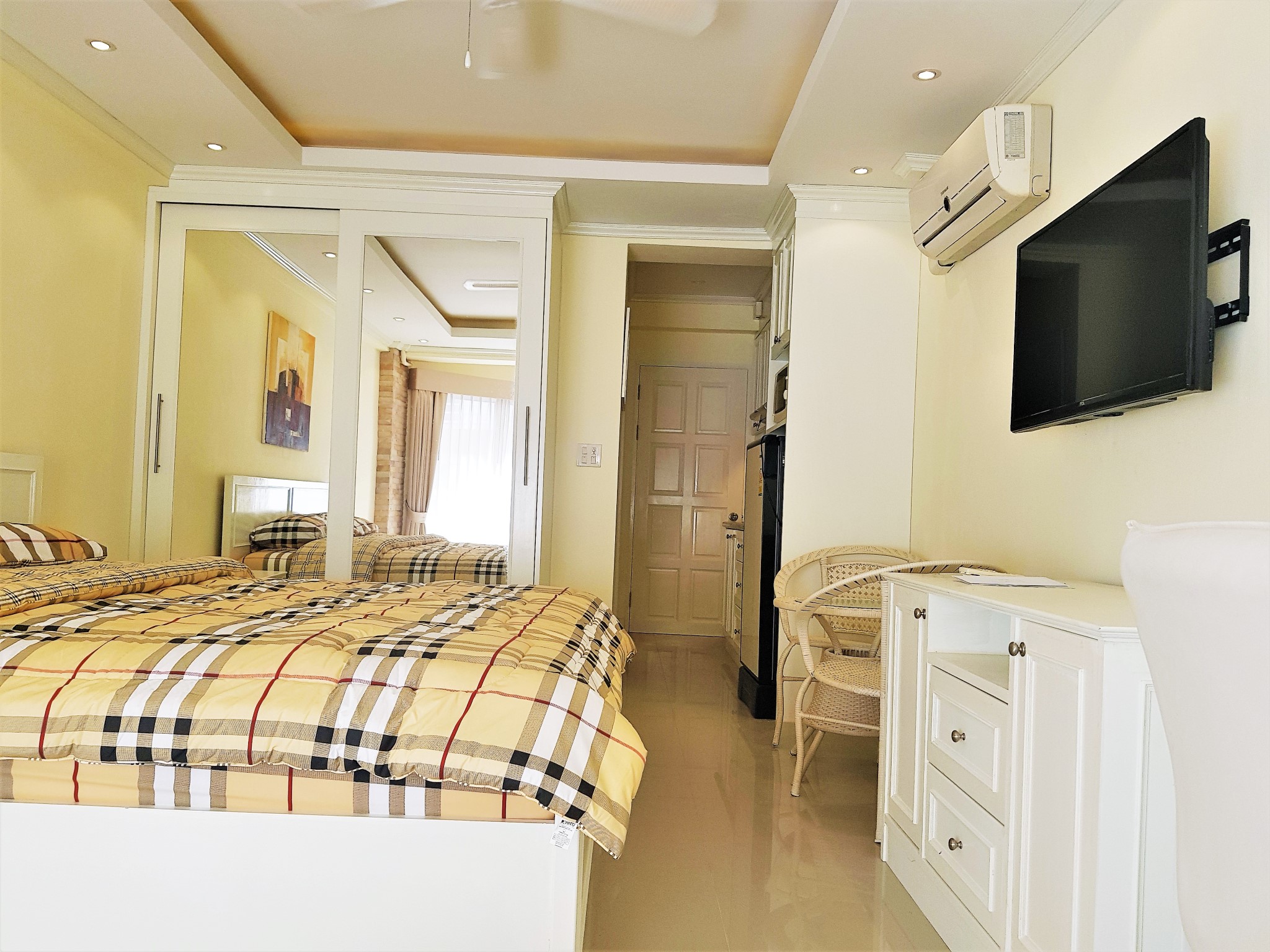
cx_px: 635
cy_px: 476
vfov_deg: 53.1
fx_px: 954
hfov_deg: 67.3
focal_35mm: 26
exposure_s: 1/168
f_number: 1.7
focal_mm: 4.2
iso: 40
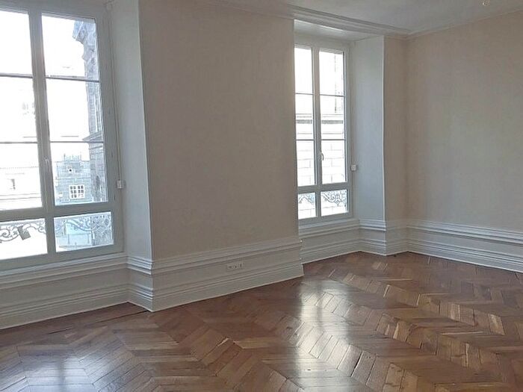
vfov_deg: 48.2
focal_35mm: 29
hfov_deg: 61.7
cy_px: 196
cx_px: 262
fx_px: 438
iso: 40
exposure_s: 1/120
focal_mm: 4.15
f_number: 2.2
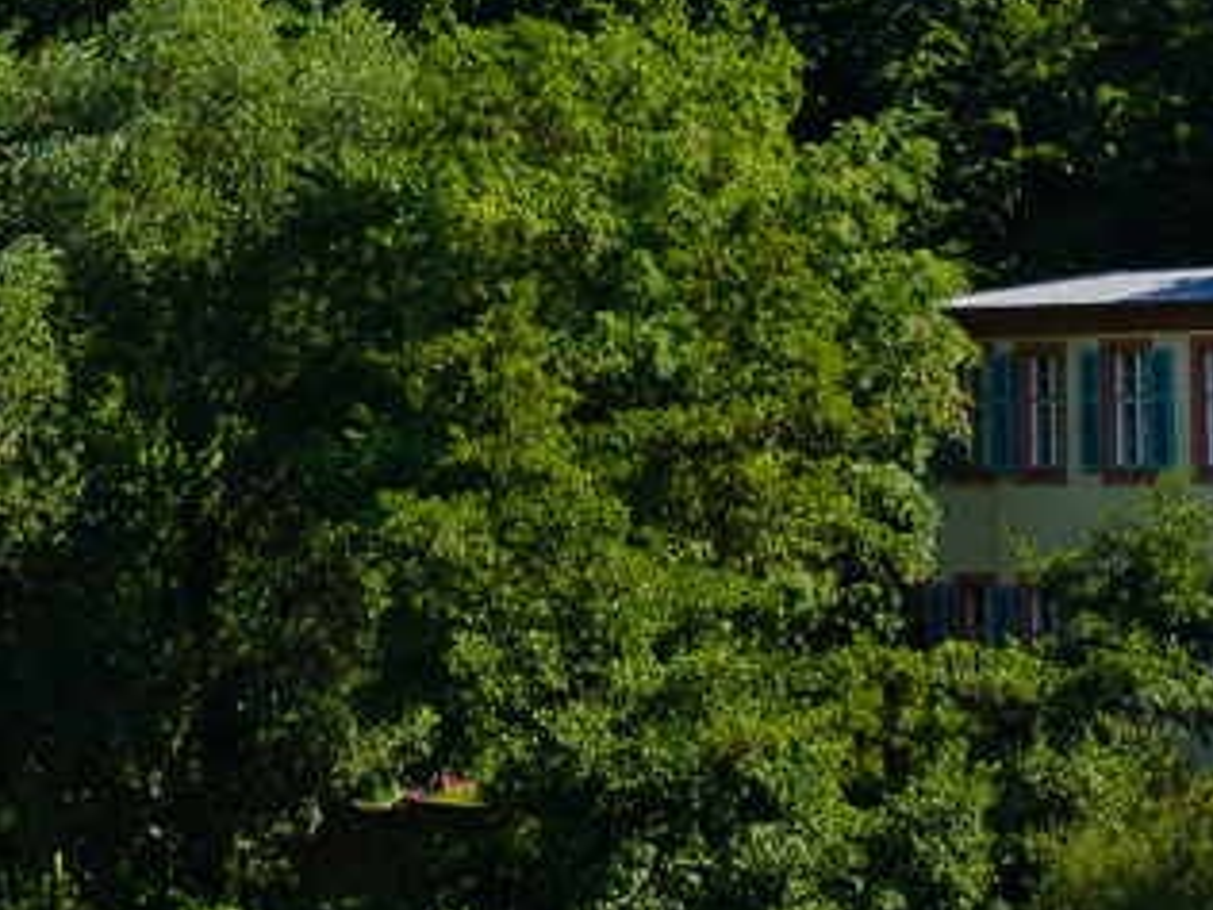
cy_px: -534
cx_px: 236
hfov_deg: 8.3
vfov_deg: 6.2
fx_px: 8340
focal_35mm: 238
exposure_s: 1/250
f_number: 8
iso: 100
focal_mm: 32
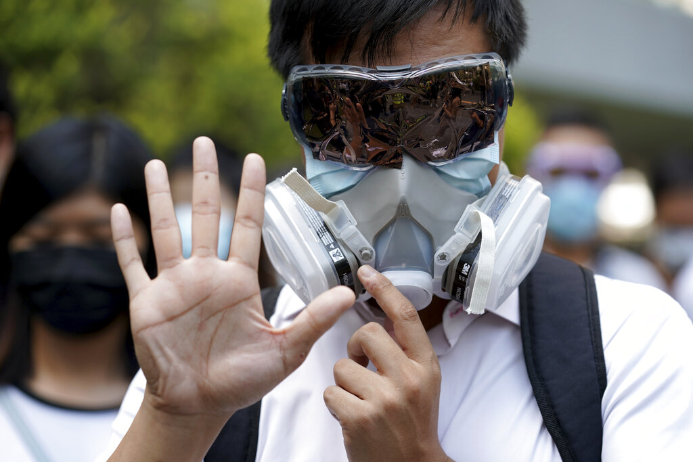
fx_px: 2079
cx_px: 346
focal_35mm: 108
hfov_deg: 18.9
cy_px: 231
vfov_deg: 12.7
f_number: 3.5
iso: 100
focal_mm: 108
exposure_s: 1/320
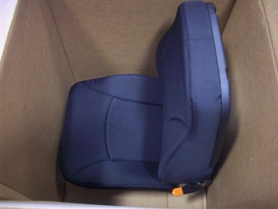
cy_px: 104
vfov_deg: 38.7
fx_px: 297
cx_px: 139
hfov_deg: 50.1
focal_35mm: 37
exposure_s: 1/8
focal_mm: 6.2
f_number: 2.8
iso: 200
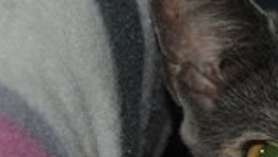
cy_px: 187
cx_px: 453
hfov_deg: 7.0
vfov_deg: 4.0
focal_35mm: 302
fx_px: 2226
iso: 200
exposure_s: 1/60
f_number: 5.3
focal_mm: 48
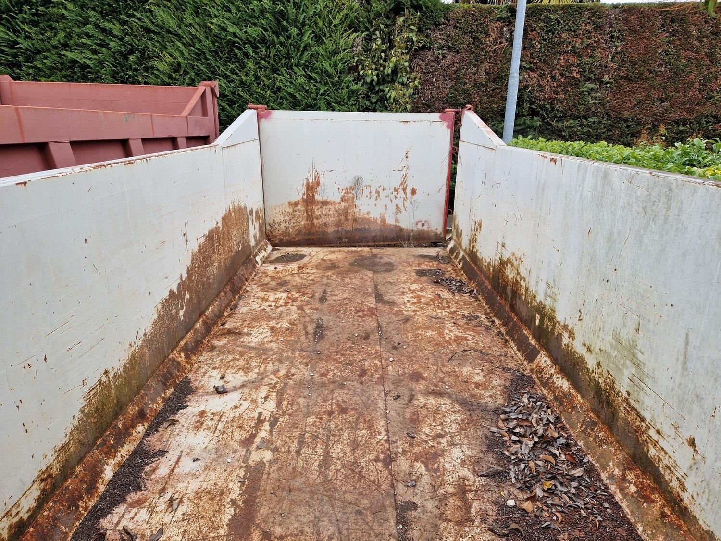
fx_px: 479
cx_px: 360
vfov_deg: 58.9
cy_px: 270
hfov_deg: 73.9
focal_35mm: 23
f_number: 1.8
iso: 50
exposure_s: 1/377
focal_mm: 5.4
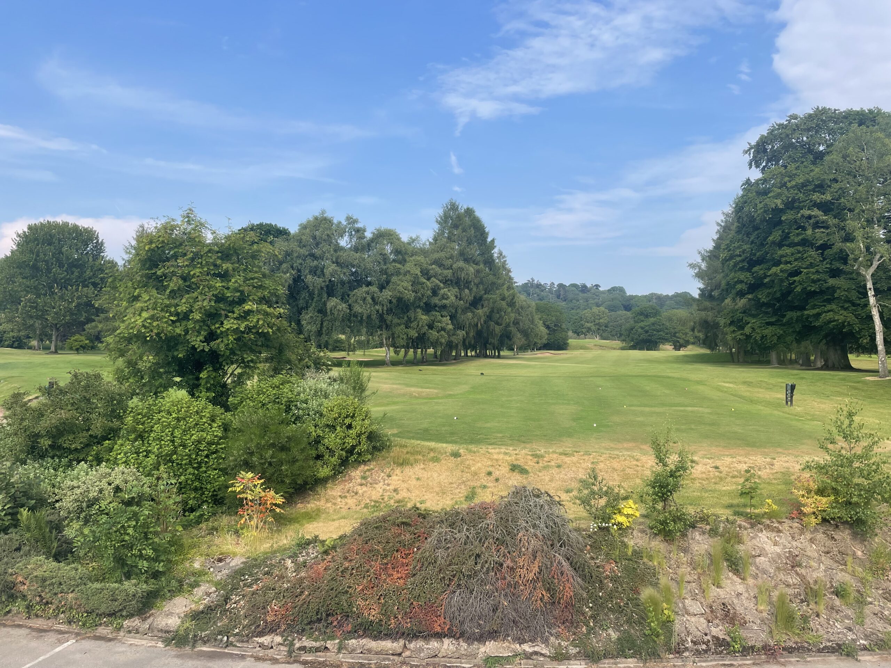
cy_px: 334
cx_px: 446
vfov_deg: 53.1
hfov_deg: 67.3
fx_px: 669
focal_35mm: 26
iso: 32
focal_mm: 4.2
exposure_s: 1/1984
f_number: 1.6
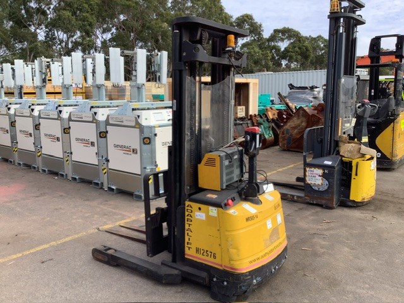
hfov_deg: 58.4
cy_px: 152
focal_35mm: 31
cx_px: 202
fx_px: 362
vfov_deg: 45.4
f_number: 2.4
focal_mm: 3.3
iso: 25
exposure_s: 1/604
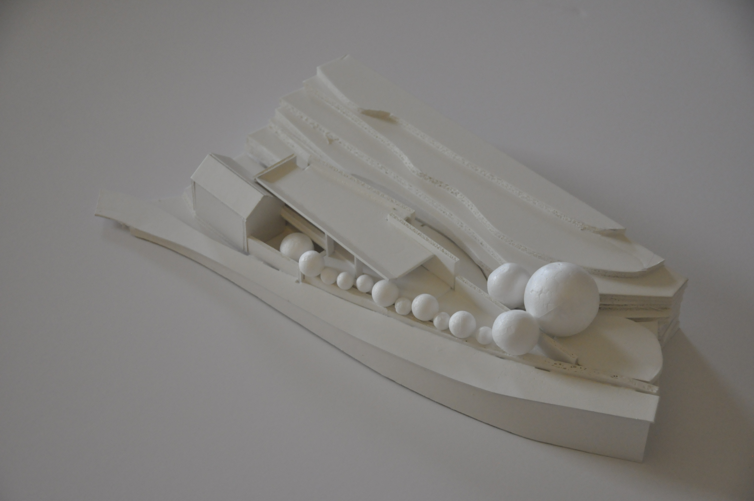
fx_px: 1820
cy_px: 250
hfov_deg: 23.4
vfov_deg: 15.7
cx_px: 377
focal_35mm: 87
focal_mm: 58
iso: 1400
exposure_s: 1/125
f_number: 5
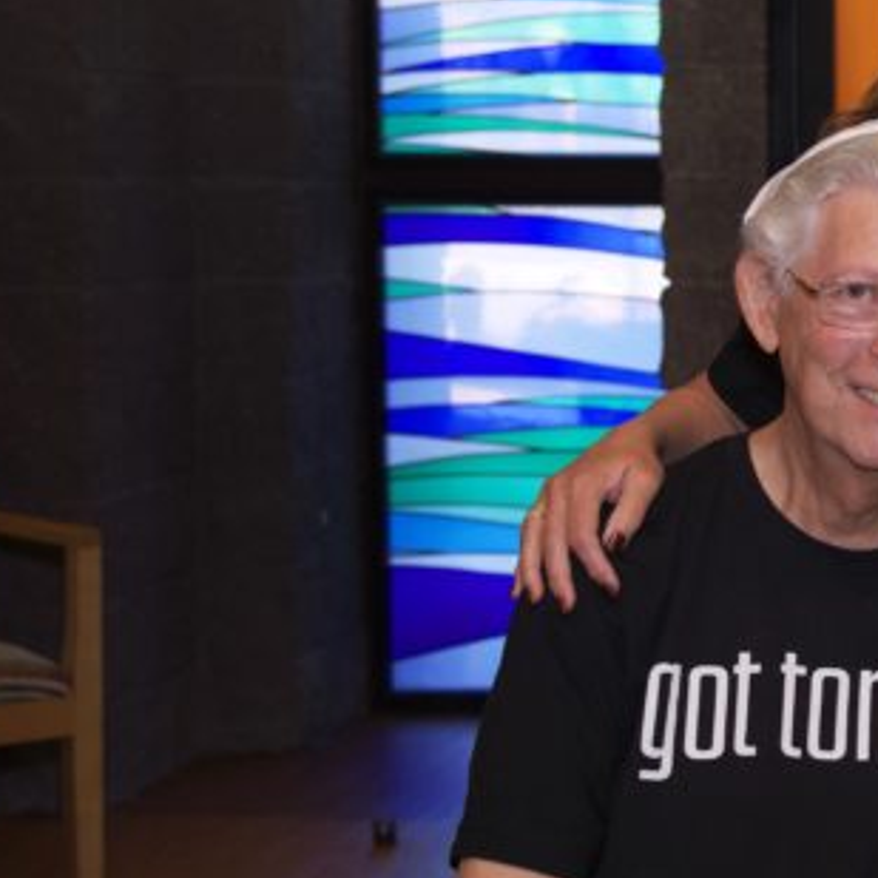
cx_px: 1327
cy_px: 357
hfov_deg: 15.1
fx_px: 3070
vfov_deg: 16.3
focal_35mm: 107
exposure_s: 1/60
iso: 200
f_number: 5
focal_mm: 38
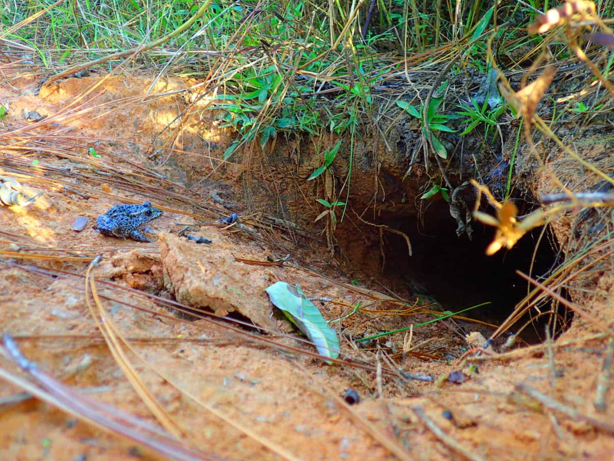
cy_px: 229
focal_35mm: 31
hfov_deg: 58.3
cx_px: 315
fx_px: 550
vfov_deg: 45.5
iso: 200
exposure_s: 1/50
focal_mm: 5.5
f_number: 2.3
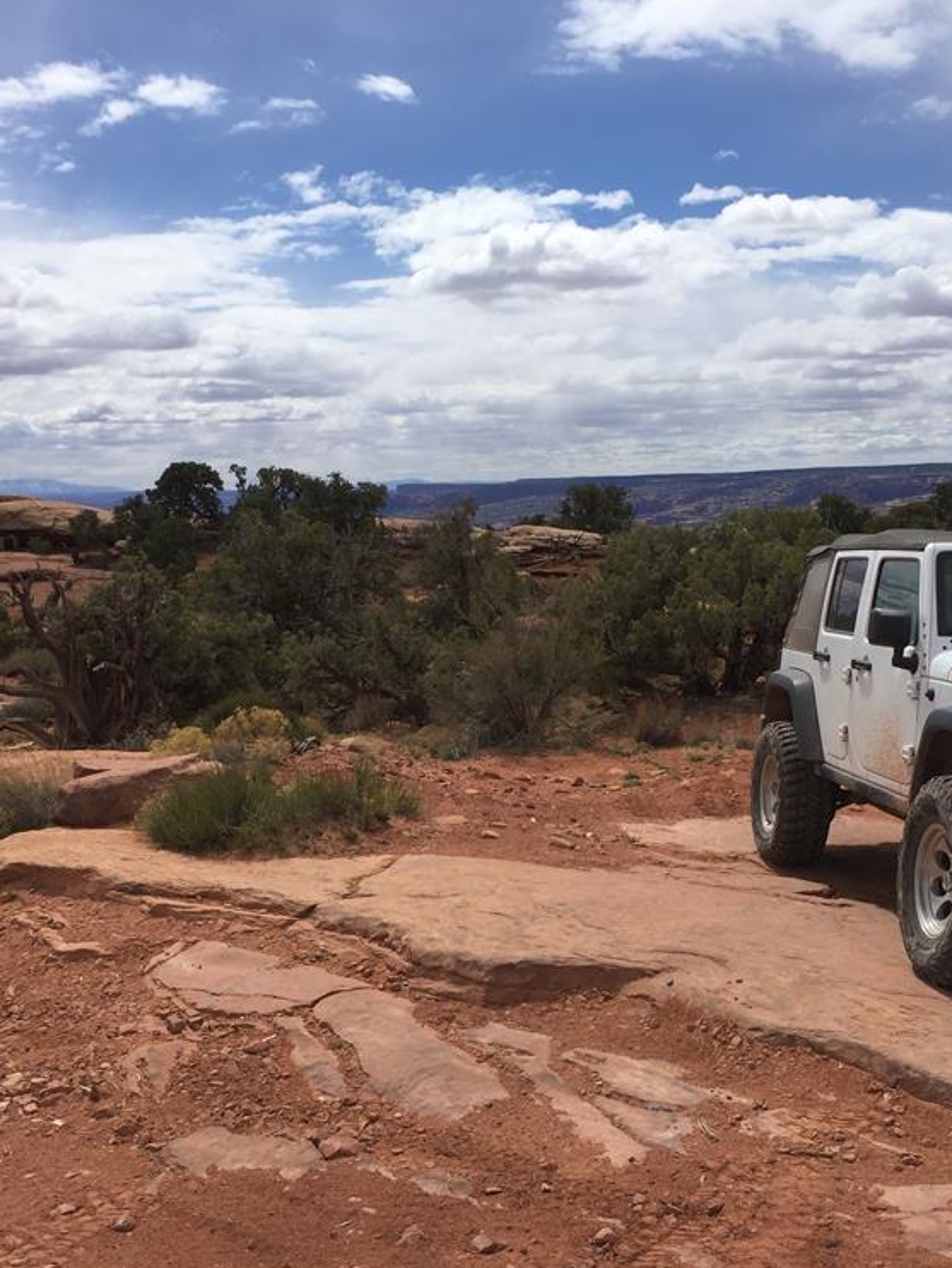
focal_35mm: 40
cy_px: 619
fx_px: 1466
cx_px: 574
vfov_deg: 46.8
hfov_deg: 35.8
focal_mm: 4.15
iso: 32
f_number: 2.2
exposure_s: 1/4405
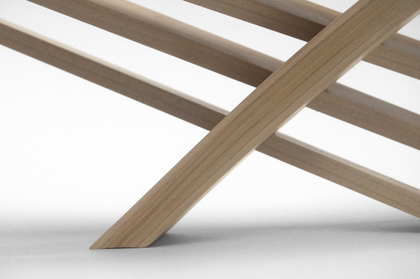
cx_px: 210
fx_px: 874
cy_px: 140
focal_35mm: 75
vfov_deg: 18.1
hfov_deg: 27.0
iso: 3200
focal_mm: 50
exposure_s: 1/250
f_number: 8
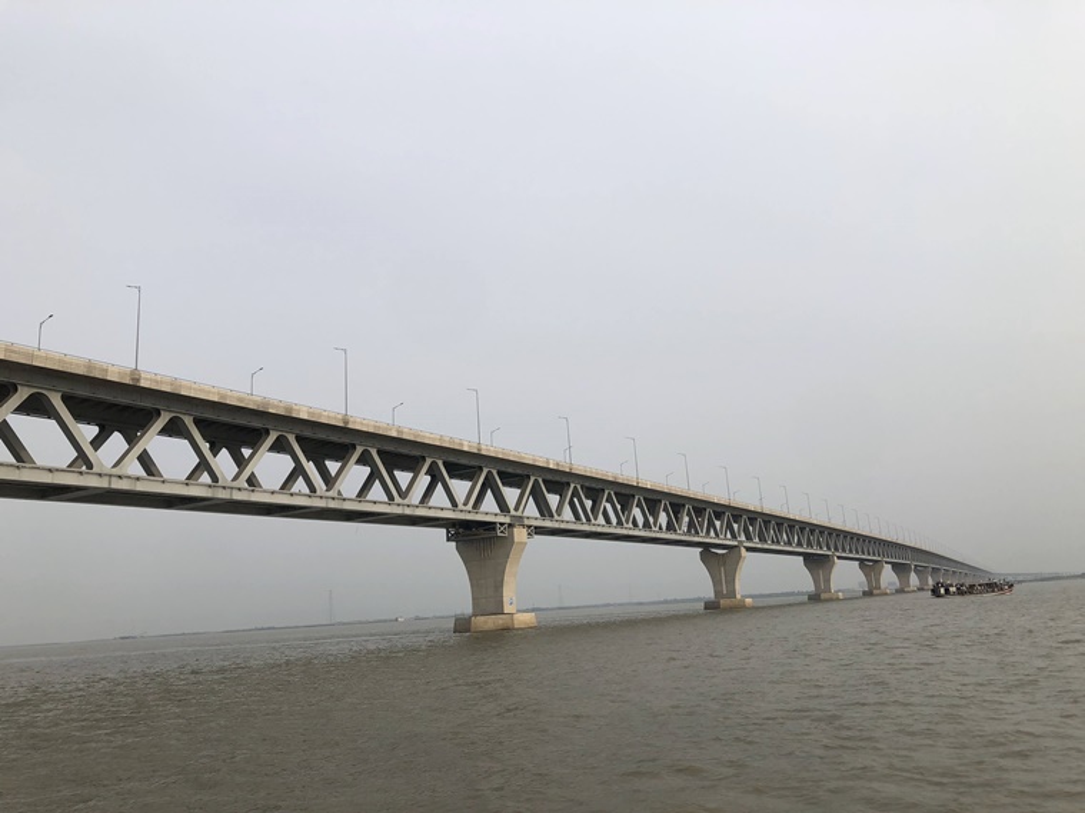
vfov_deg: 49.7
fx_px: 877
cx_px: 542
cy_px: 406
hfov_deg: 63.5
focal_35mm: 28
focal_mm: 3.99
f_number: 1.8
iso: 20
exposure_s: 1/2088
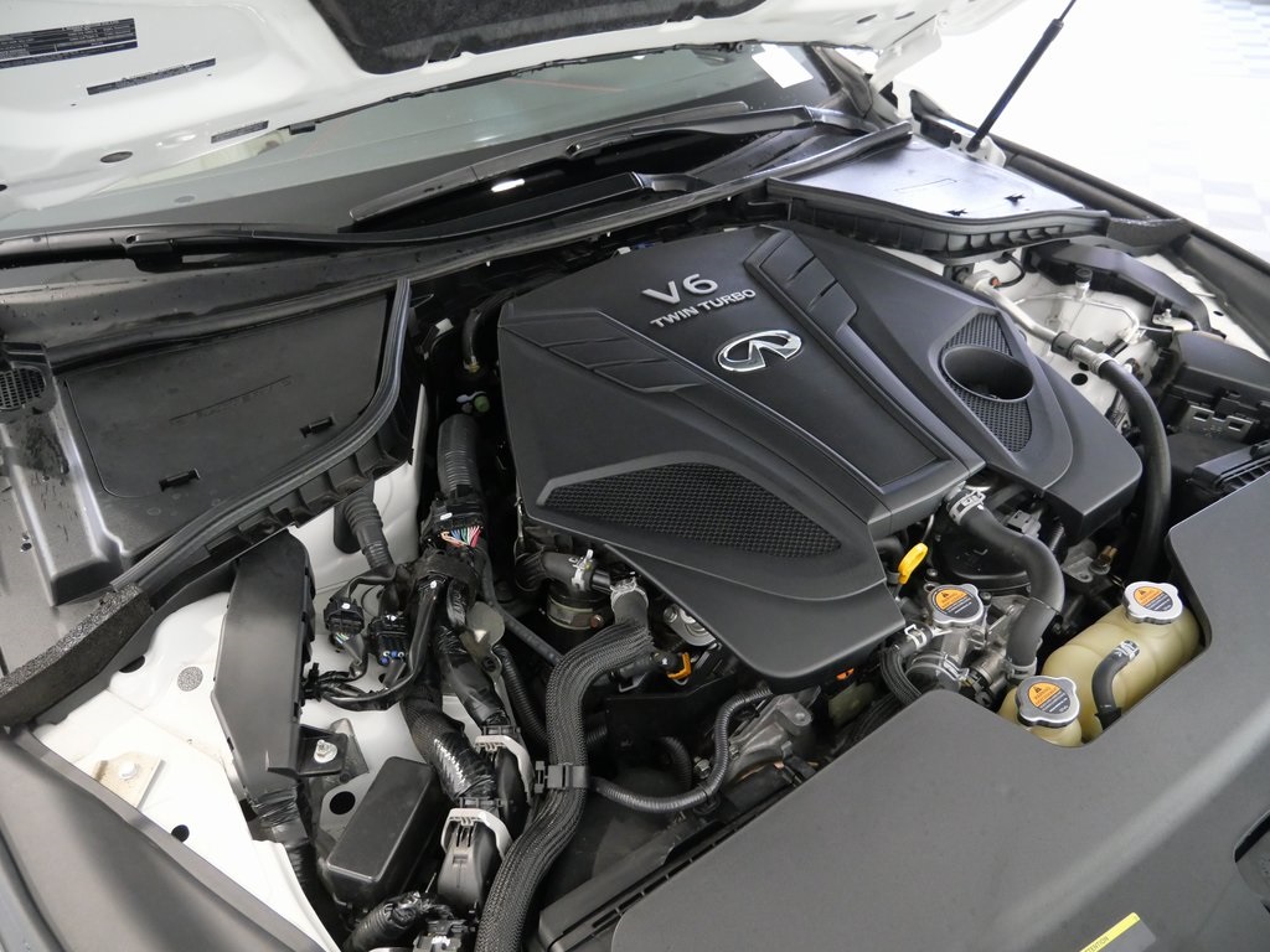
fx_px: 881
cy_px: 476
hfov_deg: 71.6
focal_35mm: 24
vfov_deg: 56.8
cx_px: 635
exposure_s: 1/20
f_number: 3.5
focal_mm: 12
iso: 3200
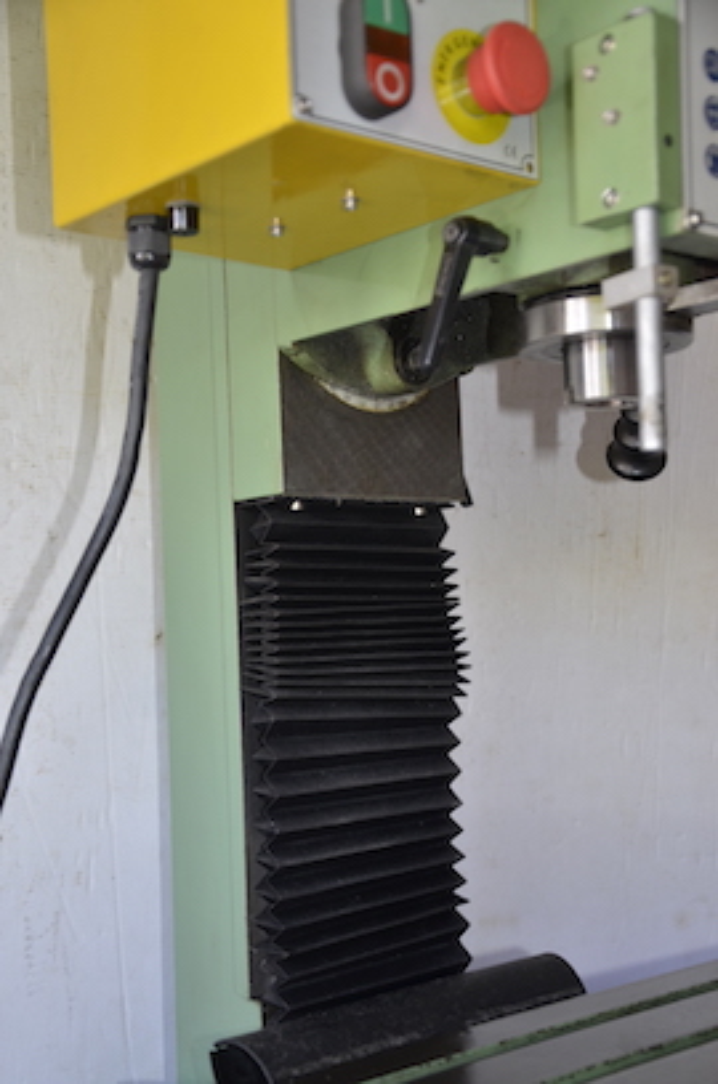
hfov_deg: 26.4
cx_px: 359
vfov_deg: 39.0
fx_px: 1533
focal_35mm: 51
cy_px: 542
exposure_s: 1/80
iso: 400
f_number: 4.2
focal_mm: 34
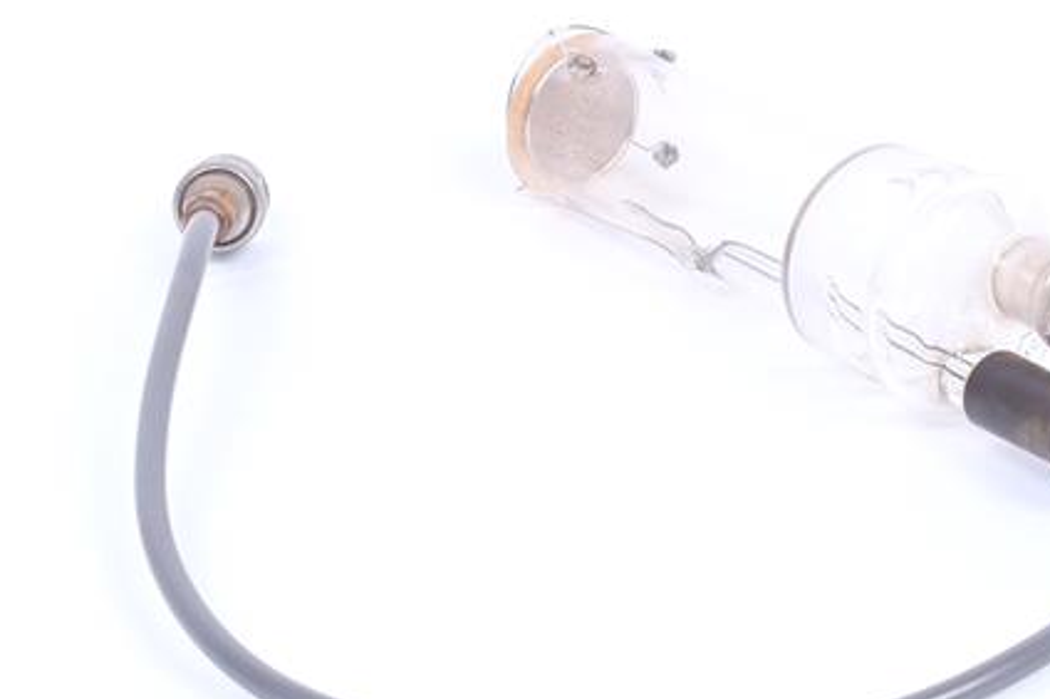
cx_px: 639
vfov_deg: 13.4
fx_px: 2973
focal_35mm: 102
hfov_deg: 20.0
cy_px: 411
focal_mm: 48
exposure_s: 1/200
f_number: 14
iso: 200
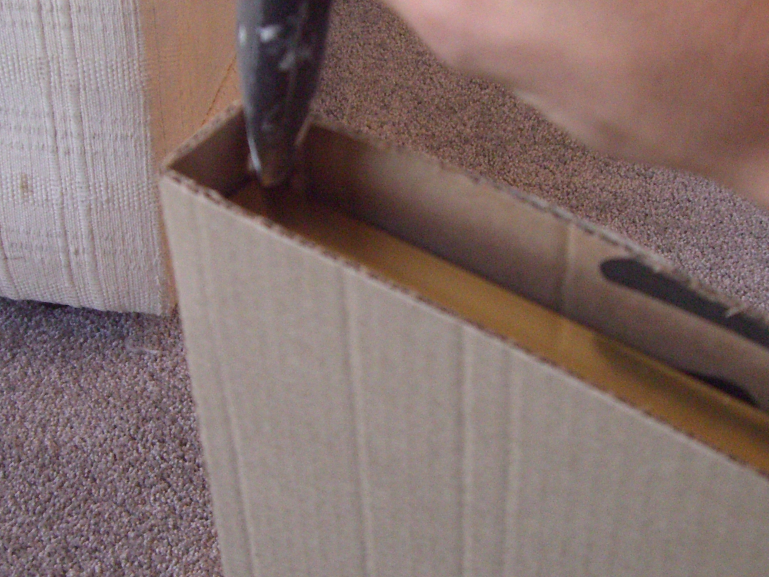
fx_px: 1466
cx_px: 420
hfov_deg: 29.4
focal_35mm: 66
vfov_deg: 22.2
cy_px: 224
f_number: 2.7
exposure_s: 1/100
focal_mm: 6.2
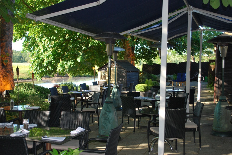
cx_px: 116
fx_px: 310
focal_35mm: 48
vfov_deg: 28.1
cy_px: 78
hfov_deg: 41.1
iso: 160
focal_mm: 32
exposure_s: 1/125
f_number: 5
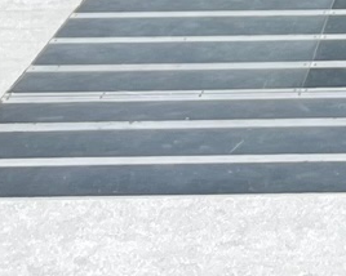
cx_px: 544
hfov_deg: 9.8
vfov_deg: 7.5
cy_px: -431
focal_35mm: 191
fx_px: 1954
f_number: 1.6
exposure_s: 1/4651
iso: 50
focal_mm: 5.1
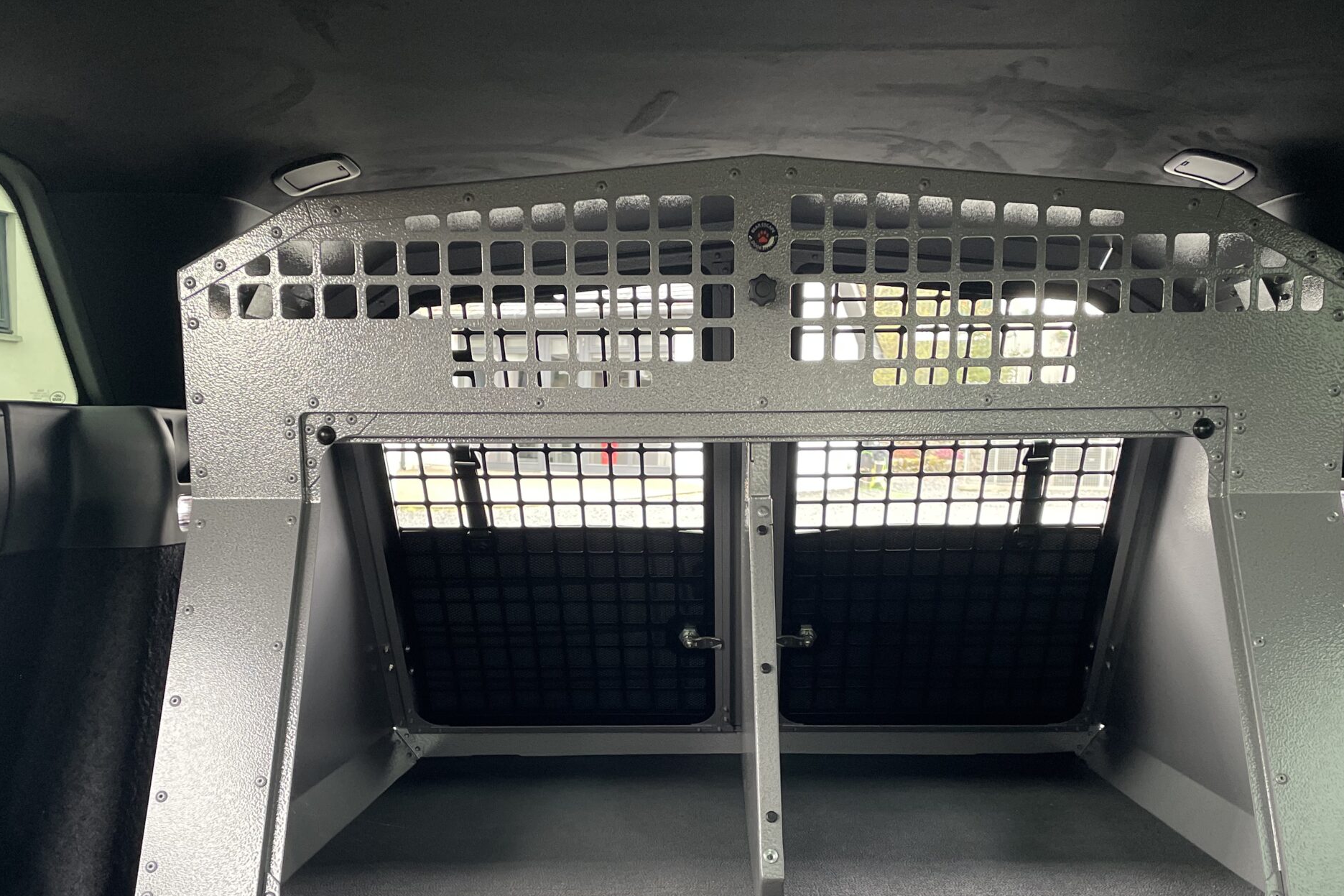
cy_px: 654
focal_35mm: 37
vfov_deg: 35.3
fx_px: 1381
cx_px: 699
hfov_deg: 51.9
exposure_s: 1/121
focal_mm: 4.2
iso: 125
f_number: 1.6
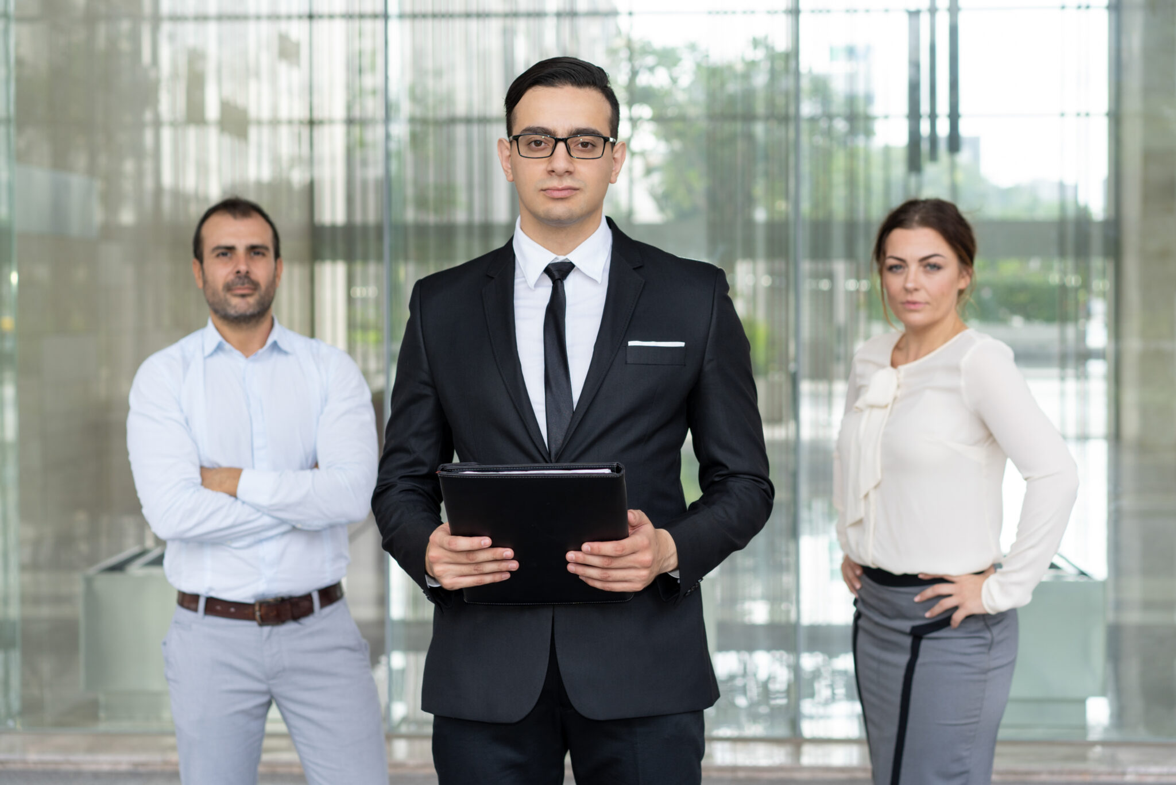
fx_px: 1797
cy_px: 392
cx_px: 588
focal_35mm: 55
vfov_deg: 24.6
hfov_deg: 36.2
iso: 160
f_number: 3.2
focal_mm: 55
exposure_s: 1/250
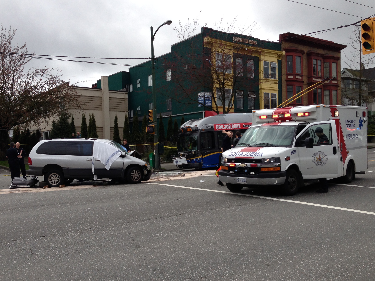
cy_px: 162
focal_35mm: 39
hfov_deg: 47.8
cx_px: 178
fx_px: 422
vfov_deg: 36.7
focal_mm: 4.12
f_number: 2.4
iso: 50
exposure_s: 1/1695
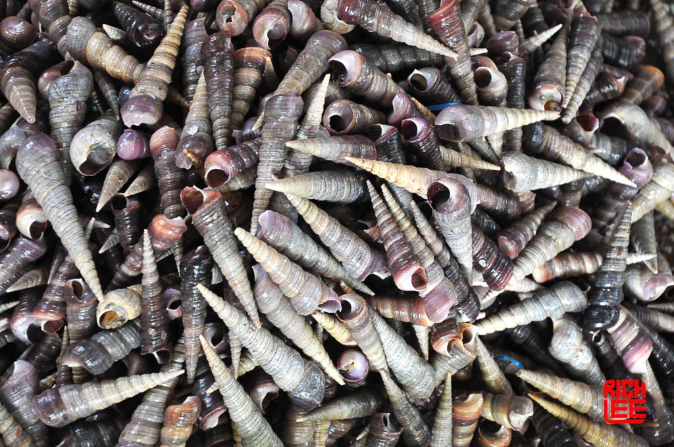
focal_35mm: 158
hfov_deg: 13.1
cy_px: 224
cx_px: 337
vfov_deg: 8.7
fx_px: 2945
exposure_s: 1/40
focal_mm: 105
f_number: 5.6
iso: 1600
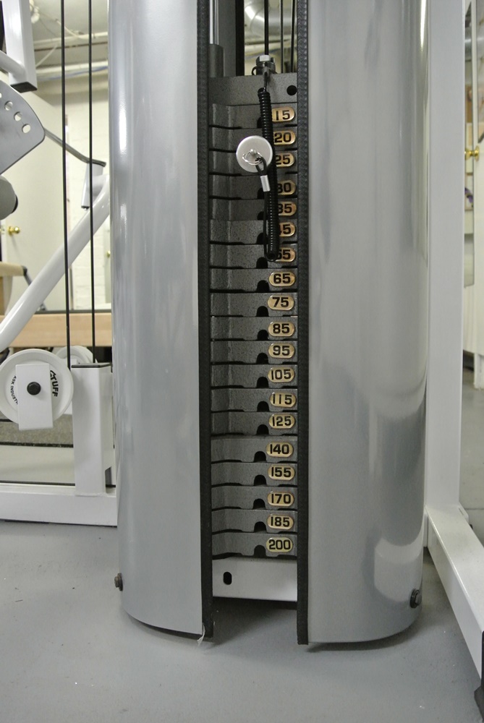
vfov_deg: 63.6
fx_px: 583
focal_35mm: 29
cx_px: 242
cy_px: 362
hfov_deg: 45.1
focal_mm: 11
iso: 1400
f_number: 3.5
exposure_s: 1/30
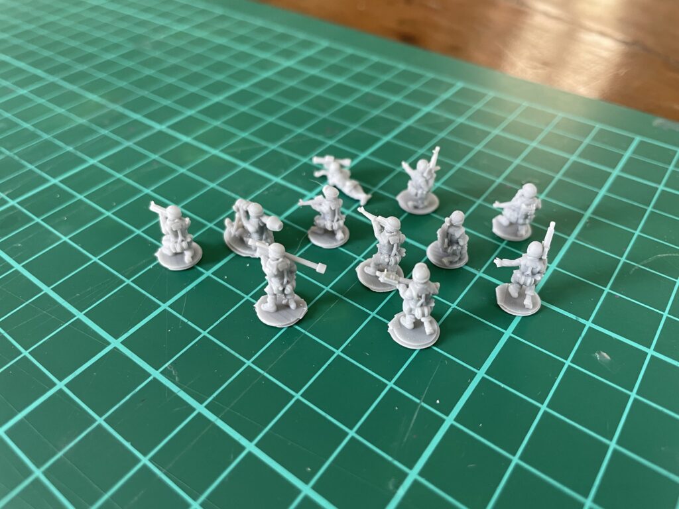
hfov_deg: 67.3
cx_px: 340
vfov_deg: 53.1
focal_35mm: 26
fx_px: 510
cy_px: 254
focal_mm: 4.2
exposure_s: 1/83
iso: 125
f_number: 1.6
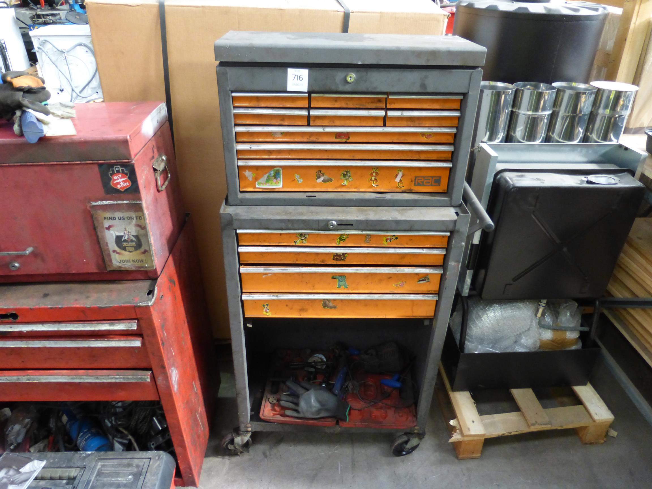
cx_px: 326
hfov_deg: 69.4
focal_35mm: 25
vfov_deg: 54.9
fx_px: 471
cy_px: 244
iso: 400
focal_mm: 4.3
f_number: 3.3
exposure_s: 1/25
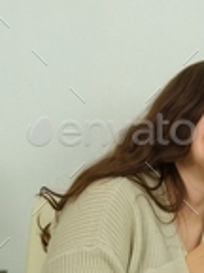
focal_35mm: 206
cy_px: 219
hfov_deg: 7.0
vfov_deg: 9.6
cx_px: 389
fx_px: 1626
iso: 200
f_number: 3.2
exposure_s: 1/125
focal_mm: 35
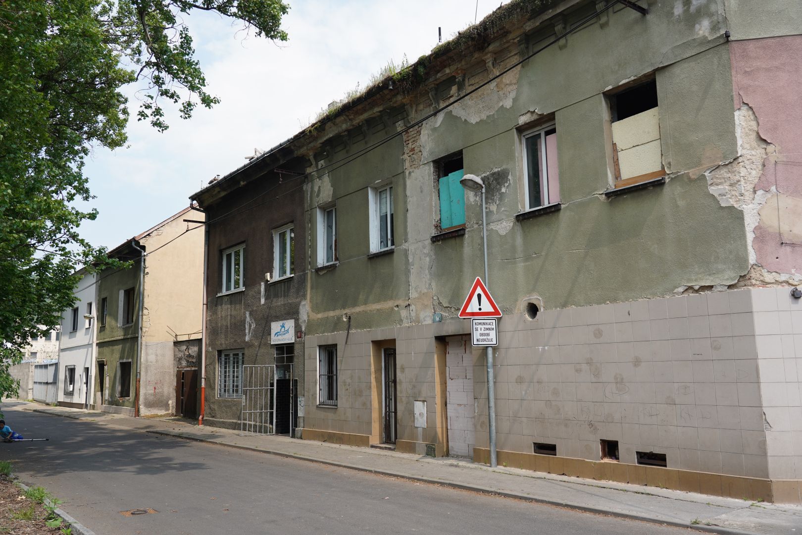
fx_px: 646
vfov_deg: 45.0
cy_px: 268
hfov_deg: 63.7
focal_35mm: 29
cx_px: 401
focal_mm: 29
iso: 100
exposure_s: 1/400
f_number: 4.5
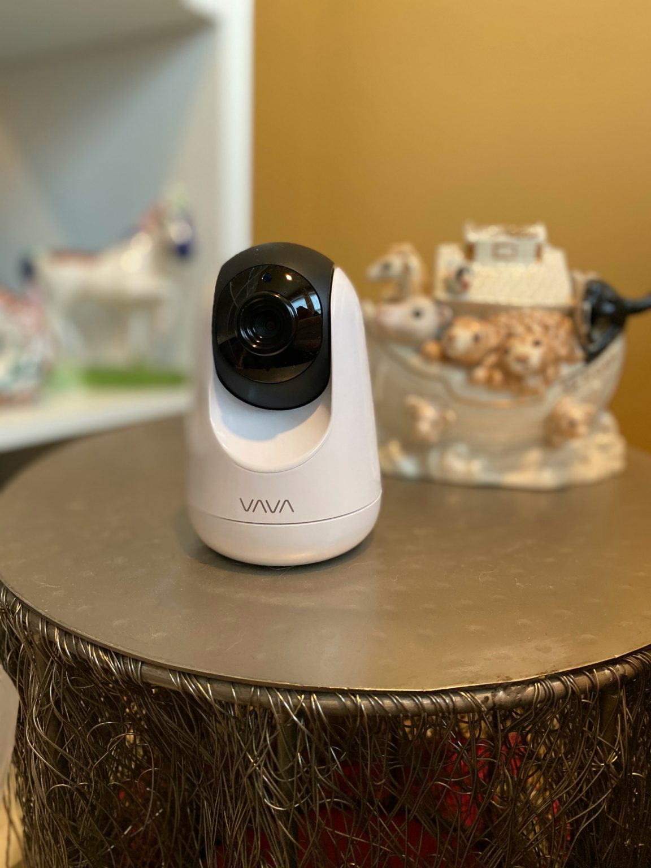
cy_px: 434
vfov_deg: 67.3
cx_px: 326
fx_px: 652
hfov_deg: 53.1
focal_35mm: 26
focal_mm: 4.25
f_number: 1.8
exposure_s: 1/60
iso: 500
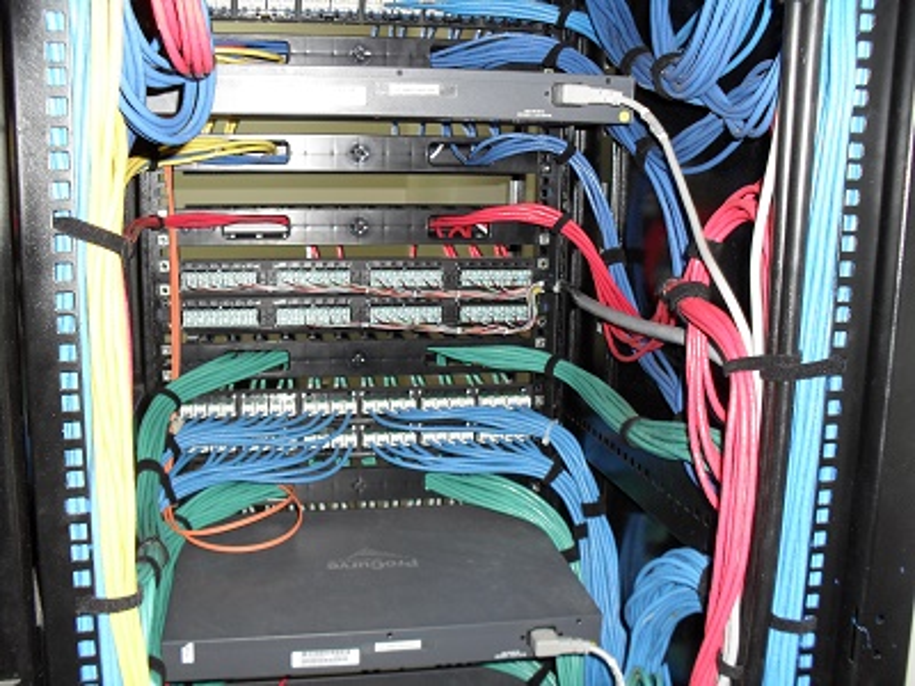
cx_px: 458
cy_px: 343
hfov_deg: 52.6
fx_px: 925
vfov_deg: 40.7
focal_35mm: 35
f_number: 3.2
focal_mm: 6.3
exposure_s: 1/45
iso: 200
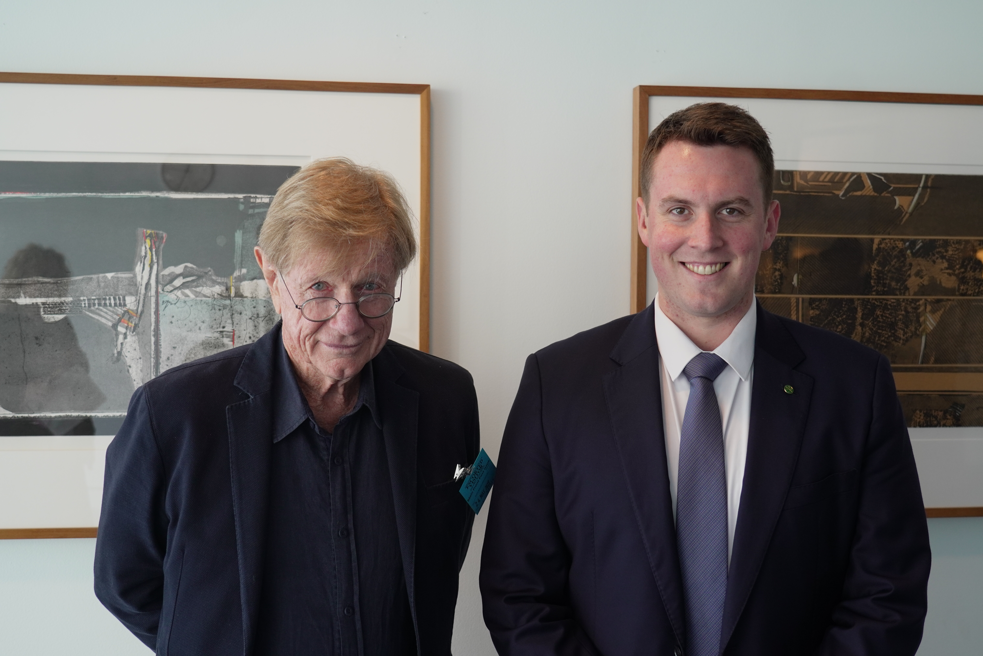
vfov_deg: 29.9
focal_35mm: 45
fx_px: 1229
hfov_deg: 43.6
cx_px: 492
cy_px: 328
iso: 500
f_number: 4
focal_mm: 30
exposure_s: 1/200
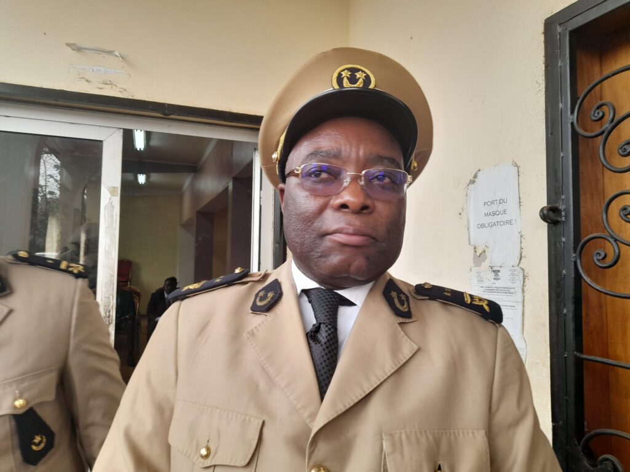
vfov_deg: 54.9
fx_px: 455
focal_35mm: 25
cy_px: 236
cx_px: 315
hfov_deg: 69.4
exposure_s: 1/50
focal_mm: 4.6
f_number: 2
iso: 25
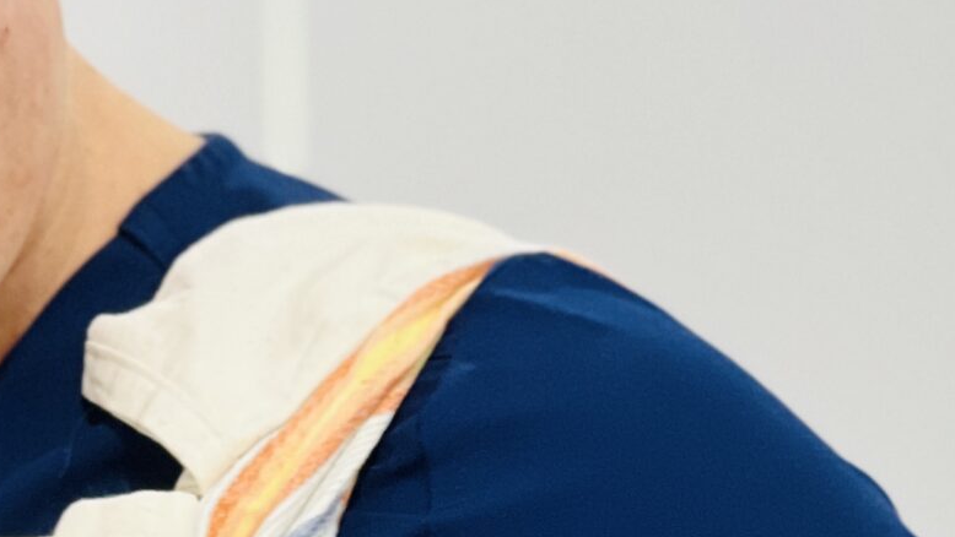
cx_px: 4
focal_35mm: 276
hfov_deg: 7.8
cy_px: 831
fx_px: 6991
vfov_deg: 4.4
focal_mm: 9
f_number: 2.8
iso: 250
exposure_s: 1/33
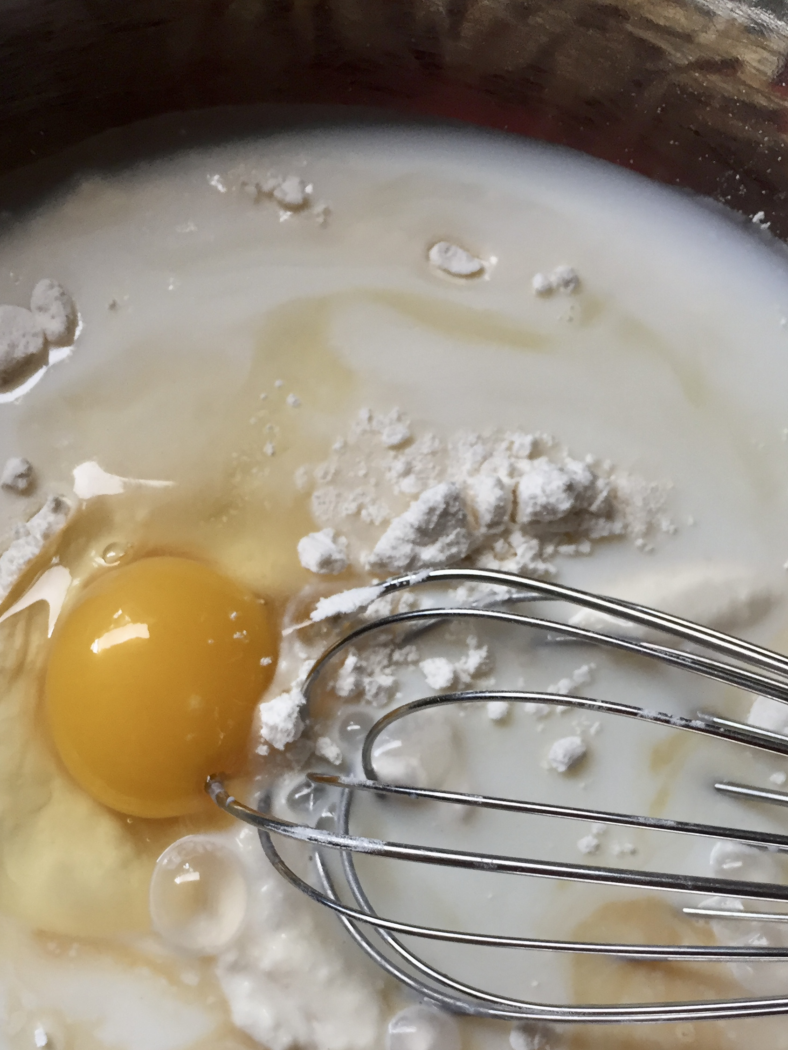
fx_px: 1275
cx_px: 346
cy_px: 760
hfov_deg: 34.3
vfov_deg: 43.6
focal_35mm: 42
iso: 32
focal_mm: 4.15
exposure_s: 1/30
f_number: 2.2
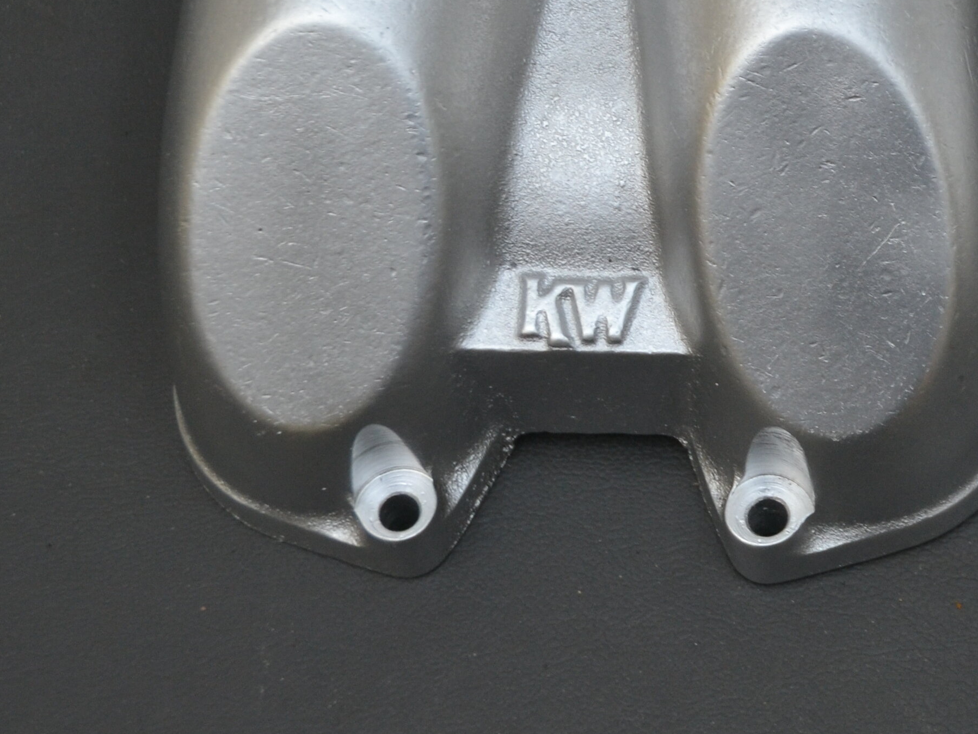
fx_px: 3030
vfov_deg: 13.7
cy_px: 53
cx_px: 982
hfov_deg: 17.9
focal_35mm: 107
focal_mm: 29
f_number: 4.5
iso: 400
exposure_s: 1/80
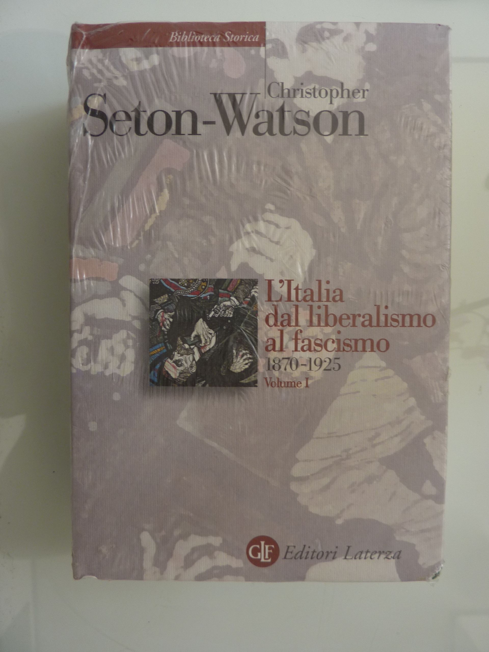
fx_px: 471
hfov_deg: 54.9
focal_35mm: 25
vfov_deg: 69.4
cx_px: 244
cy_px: 326
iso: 100
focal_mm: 4.1
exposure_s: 1/30
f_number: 3.3
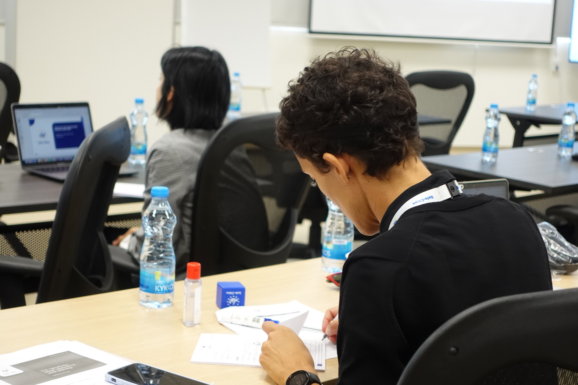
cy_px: 192
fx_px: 1124
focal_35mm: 70
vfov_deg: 19.5
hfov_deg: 28.8
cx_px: 289
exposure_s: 1/80
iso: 800
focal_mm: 25.7
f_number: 2.8
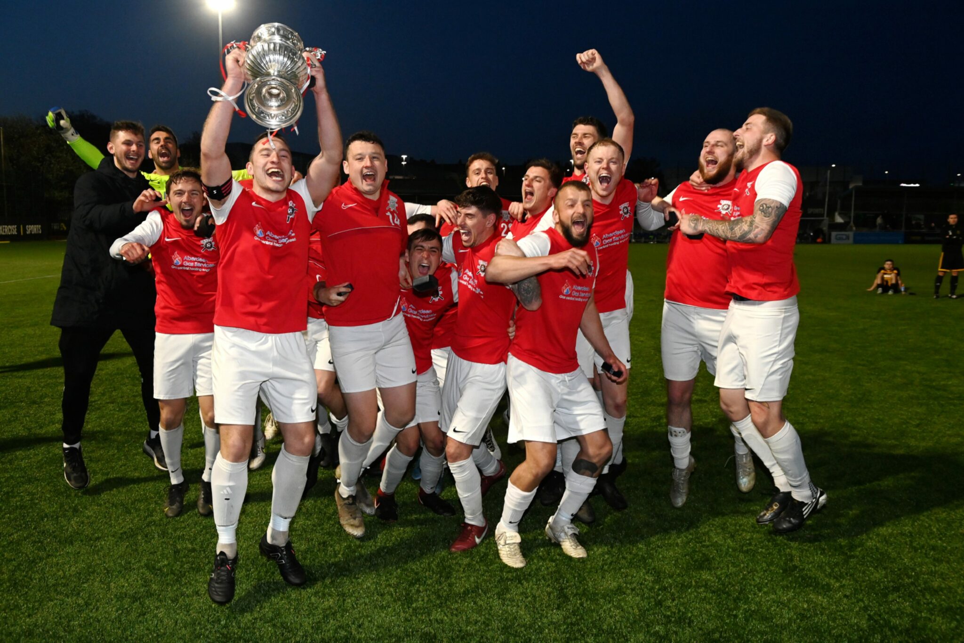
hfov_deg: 58.7
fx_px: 857
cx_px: 482
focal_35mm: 32
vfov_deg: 41.1
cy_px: 322
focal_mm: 32
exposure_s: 1/250
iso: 5000
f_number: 5.6
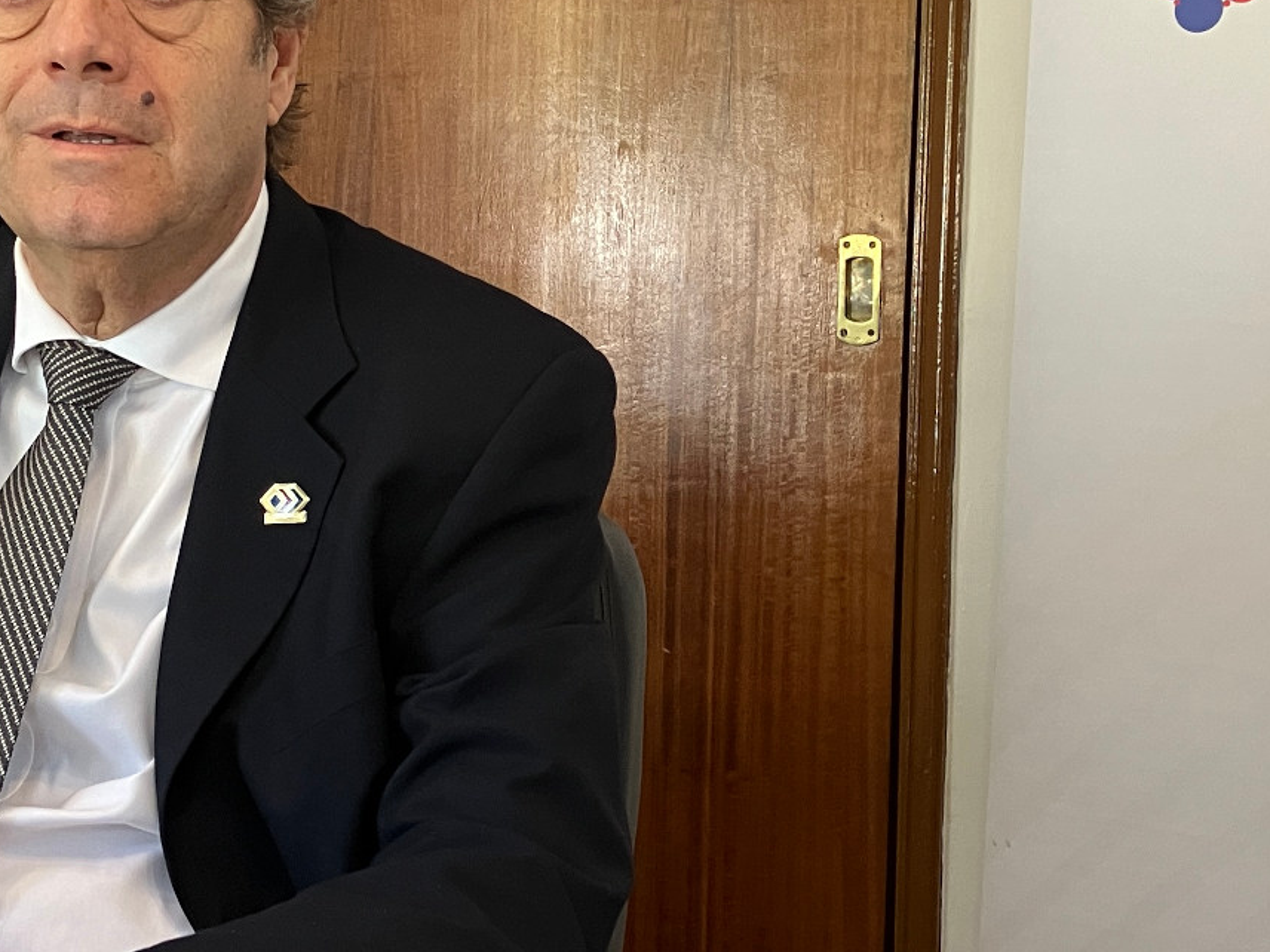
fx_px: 2458
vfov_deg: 21.9
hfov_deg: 28.9
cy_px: 371
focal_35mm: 67
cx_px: 550
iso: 200
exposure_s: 1/60
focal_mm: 3.99
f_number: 1.8
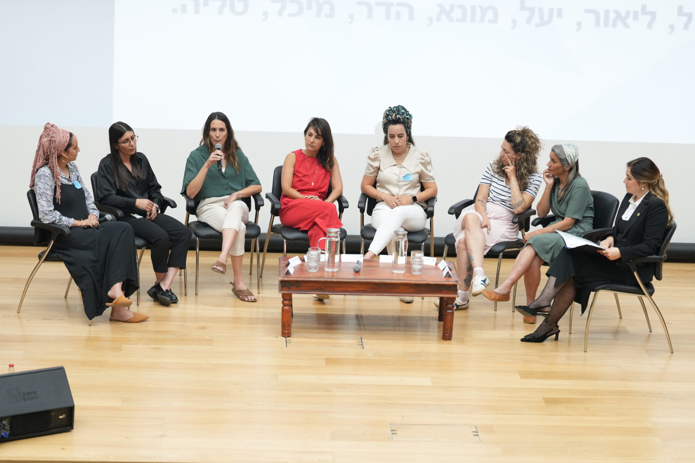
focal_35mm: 111
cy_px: 232
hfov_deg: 18.4
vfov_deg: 12.3
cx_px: 348
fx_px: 2143
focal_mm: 111
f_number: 2.8
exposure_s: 1/160
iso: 1600
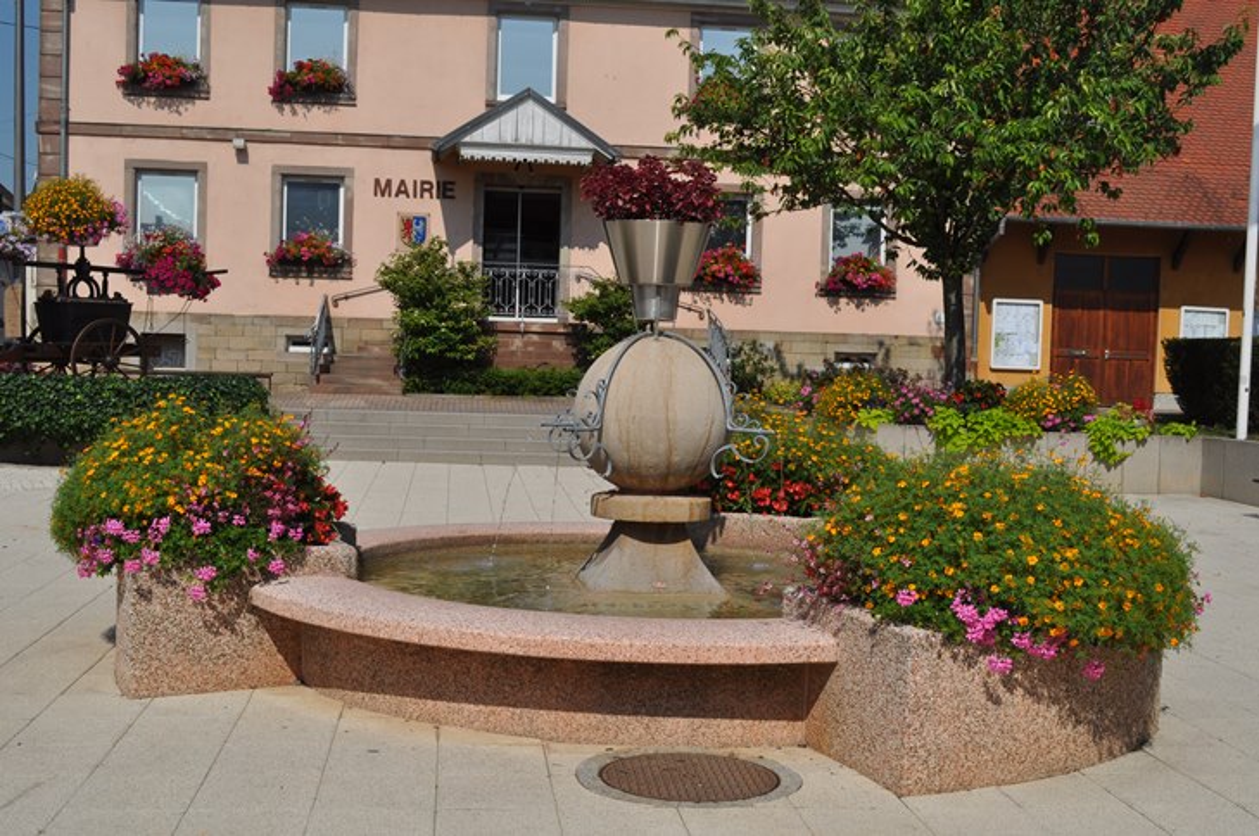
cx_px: 630
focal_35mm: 42
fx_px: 1467
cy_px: 418
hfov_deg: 46.5
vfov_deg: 31.8
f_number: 10
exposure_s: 1/500
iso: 200
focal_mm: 28
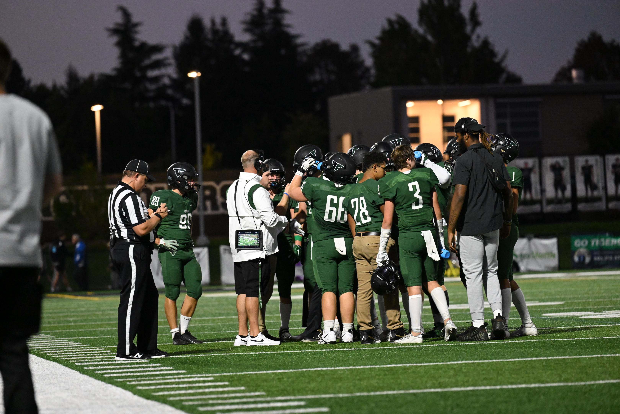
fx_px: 3444
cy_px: 207
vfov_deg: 6.9
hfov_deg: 10.3
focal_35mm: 200
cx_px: 310
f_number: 4
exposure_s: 1/1000
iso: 8000
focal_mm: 200
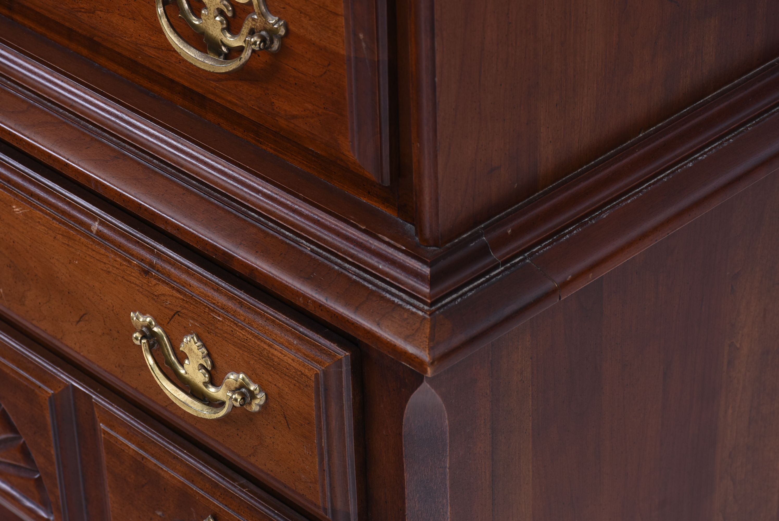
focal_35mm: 112
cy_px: 260
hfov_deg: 18.2
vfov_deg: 12.2
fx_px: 2436
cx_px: 390
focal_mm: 75
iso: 200
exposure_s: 1/100
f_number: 10
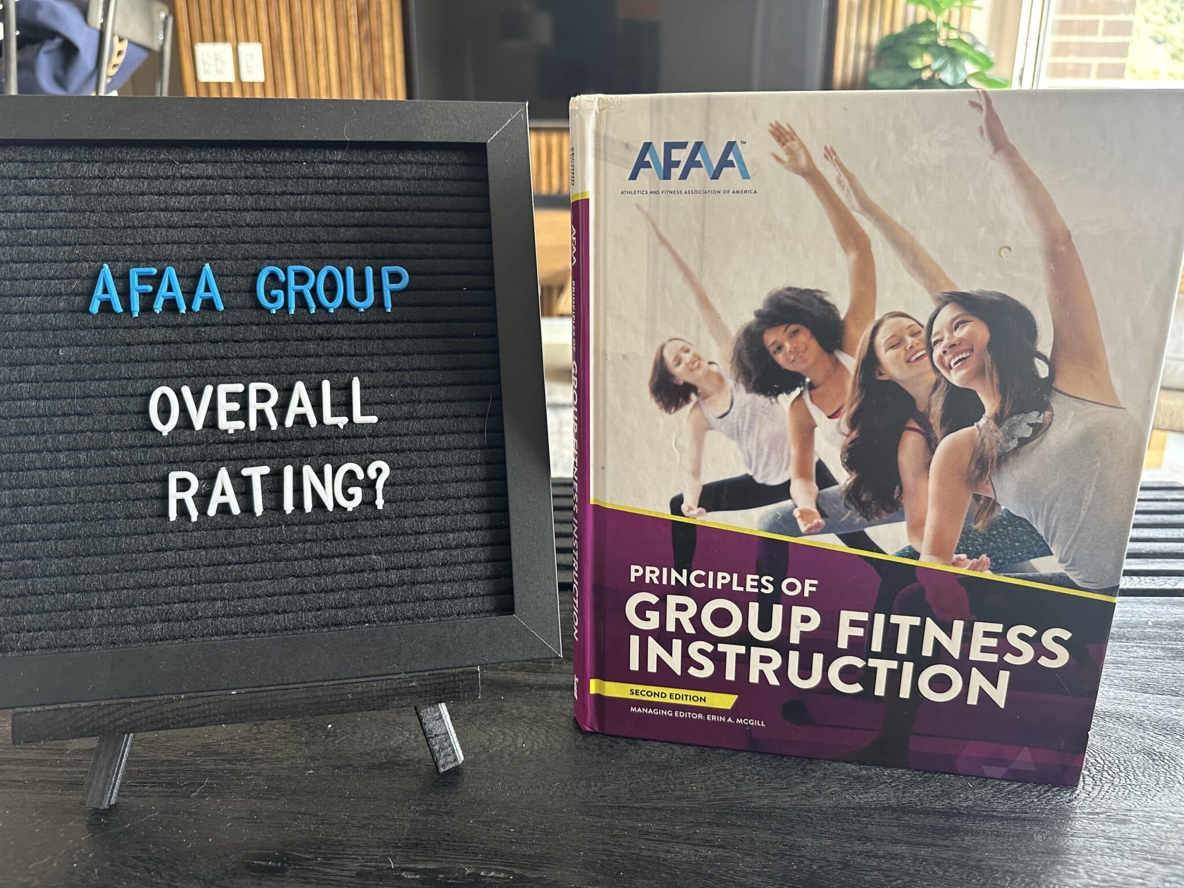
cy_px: 444
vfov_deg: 56.8
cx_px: 592
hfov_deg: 71.6
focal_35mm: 24
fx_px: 821
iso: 250
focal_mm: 6.86
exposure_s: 1/60
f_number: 1.78
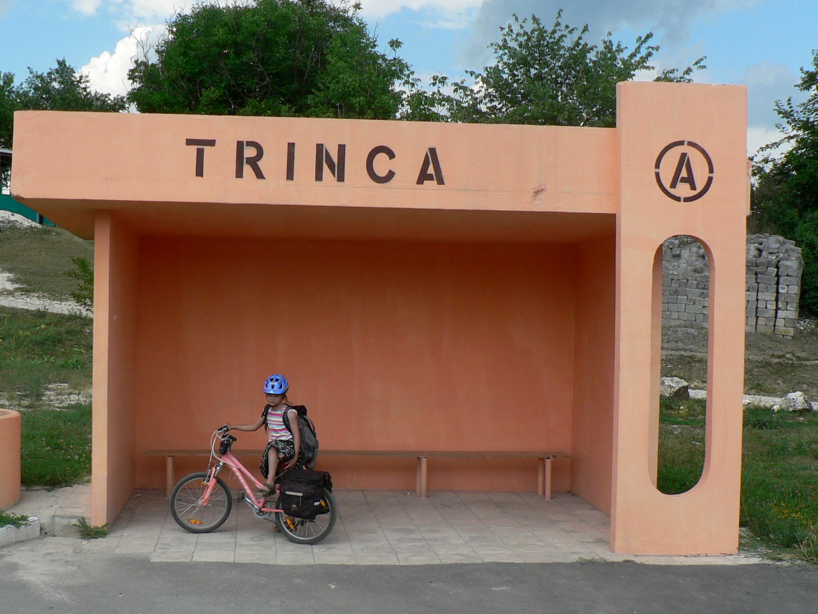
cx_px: 330
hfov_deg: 41.9
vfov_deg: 32.2
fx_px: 1063
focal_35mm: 45
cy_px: 321
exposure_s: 1/1000
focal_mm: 6
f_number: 2.8
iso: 100
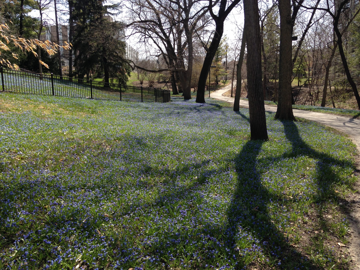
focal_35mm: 33
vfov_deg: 42.9
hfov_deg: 55.4
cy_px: 135
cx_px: 180
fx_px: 343
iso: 50
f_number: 2.4
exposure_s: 1/669
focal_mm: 4.12
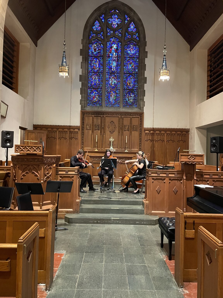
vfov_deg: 67.3
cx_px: 112
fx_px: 223
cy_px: 149
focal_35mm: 26
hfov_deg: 53.1
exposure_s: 1/30
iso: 640
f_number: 1.6
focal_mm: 4.2
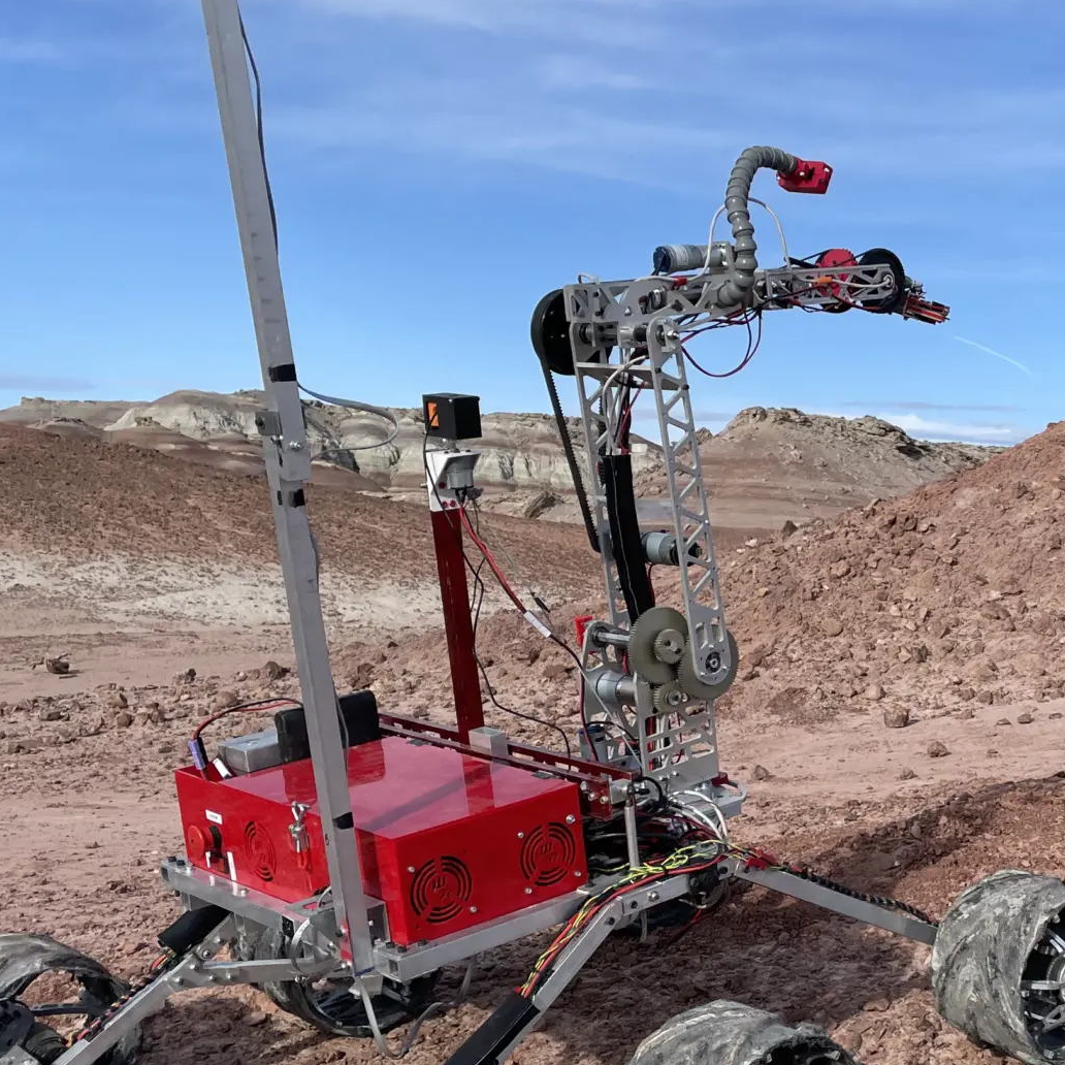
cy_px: 672
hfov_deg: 28.4
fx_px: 1984
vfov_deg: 29.9
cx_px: 1034
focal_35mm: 57
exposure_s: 1/2817
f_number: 1.6
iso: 32
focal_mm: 4.2
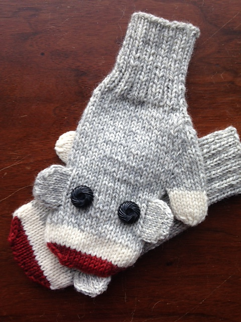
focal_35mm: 33
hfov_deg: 42.9
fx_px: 306
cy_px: 161
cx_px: 120
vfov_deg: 55.4
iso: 50
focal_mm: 4.12
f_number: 2.4
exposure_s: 1/30
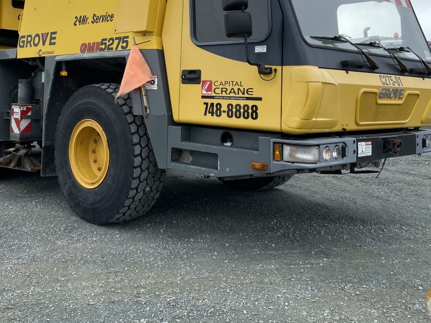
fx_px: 523
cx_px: 124
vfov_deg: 33.4
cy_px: 67
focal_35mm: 42
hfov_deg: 43.8
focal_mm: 4.2
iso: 32
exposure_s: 1/1642
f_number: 1.6
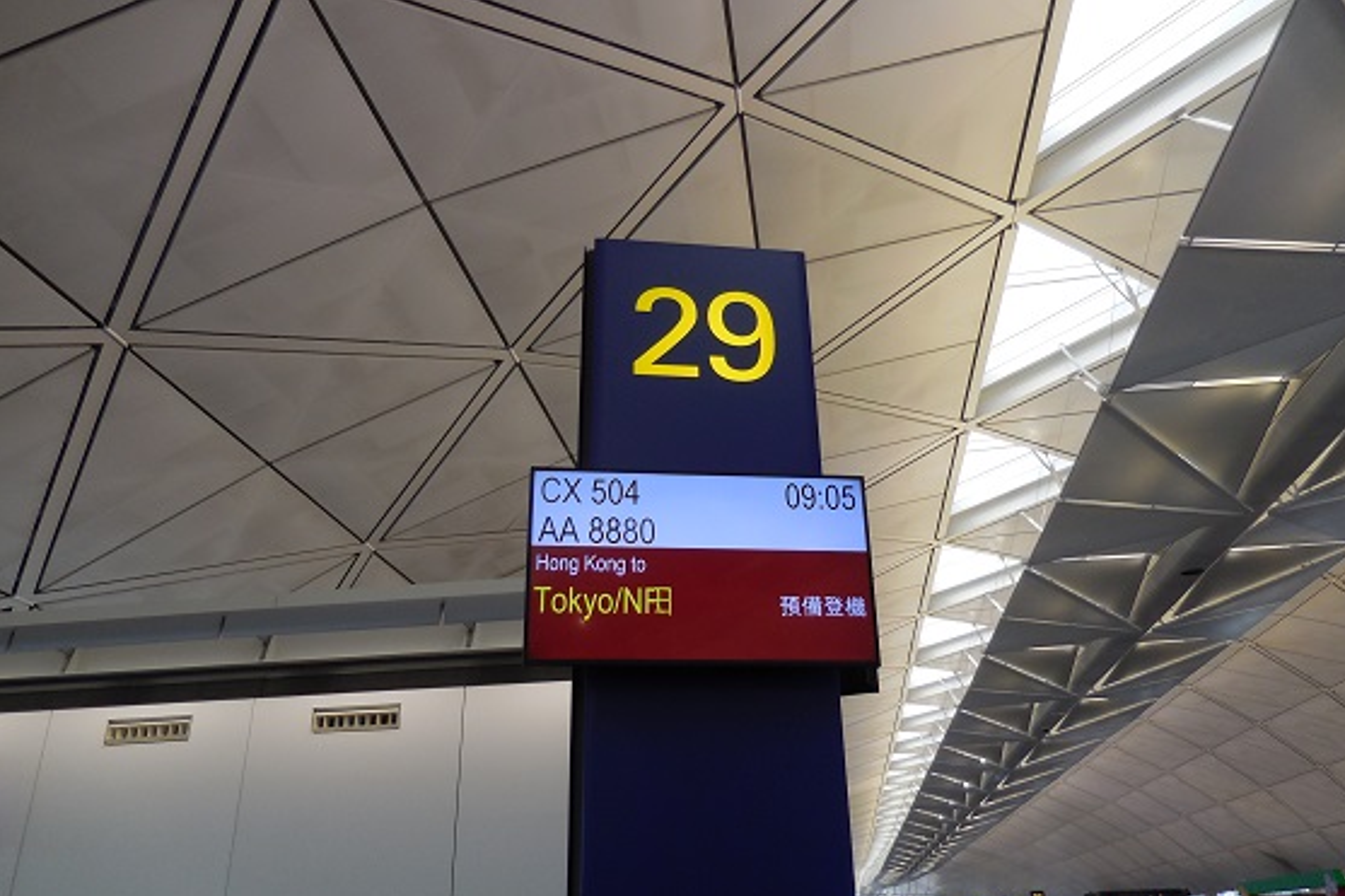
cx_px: 705
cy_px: 425
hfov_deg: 65.5
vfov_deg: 46.4
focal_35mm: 28
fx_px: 1046
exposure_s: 1/60
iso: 125
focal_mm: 4.5
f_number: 3.3
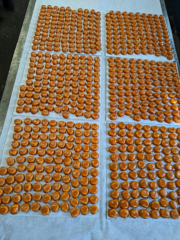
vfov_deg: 65.3
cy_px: 120
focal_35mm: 27
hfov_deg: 51.4
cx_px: 90
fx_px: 187
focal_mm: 4.44
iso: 91
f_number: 1.8
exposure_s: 1/40
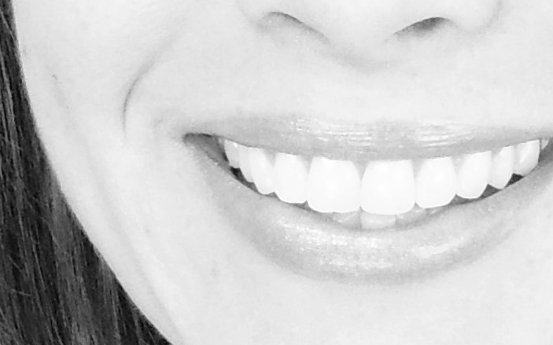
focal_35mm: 160
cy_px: -36
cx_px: 376
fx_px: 2411
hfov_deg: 13.1
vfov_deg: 8.1
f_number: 3.2
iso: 360
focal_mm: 5.8
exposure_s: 1/50
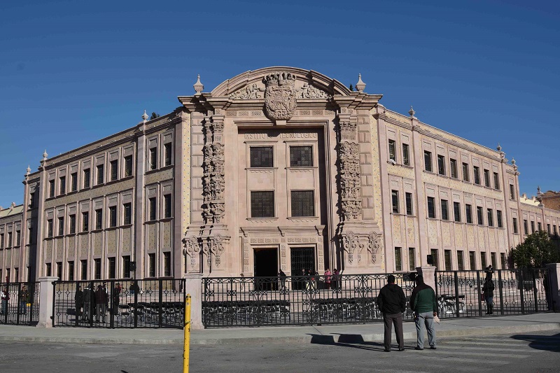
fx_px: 560
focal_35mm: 36
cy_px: 186
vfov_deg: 36.9
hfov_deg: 53.1
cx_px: 280
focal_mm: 24
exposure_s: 1/400
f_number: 13
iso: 100
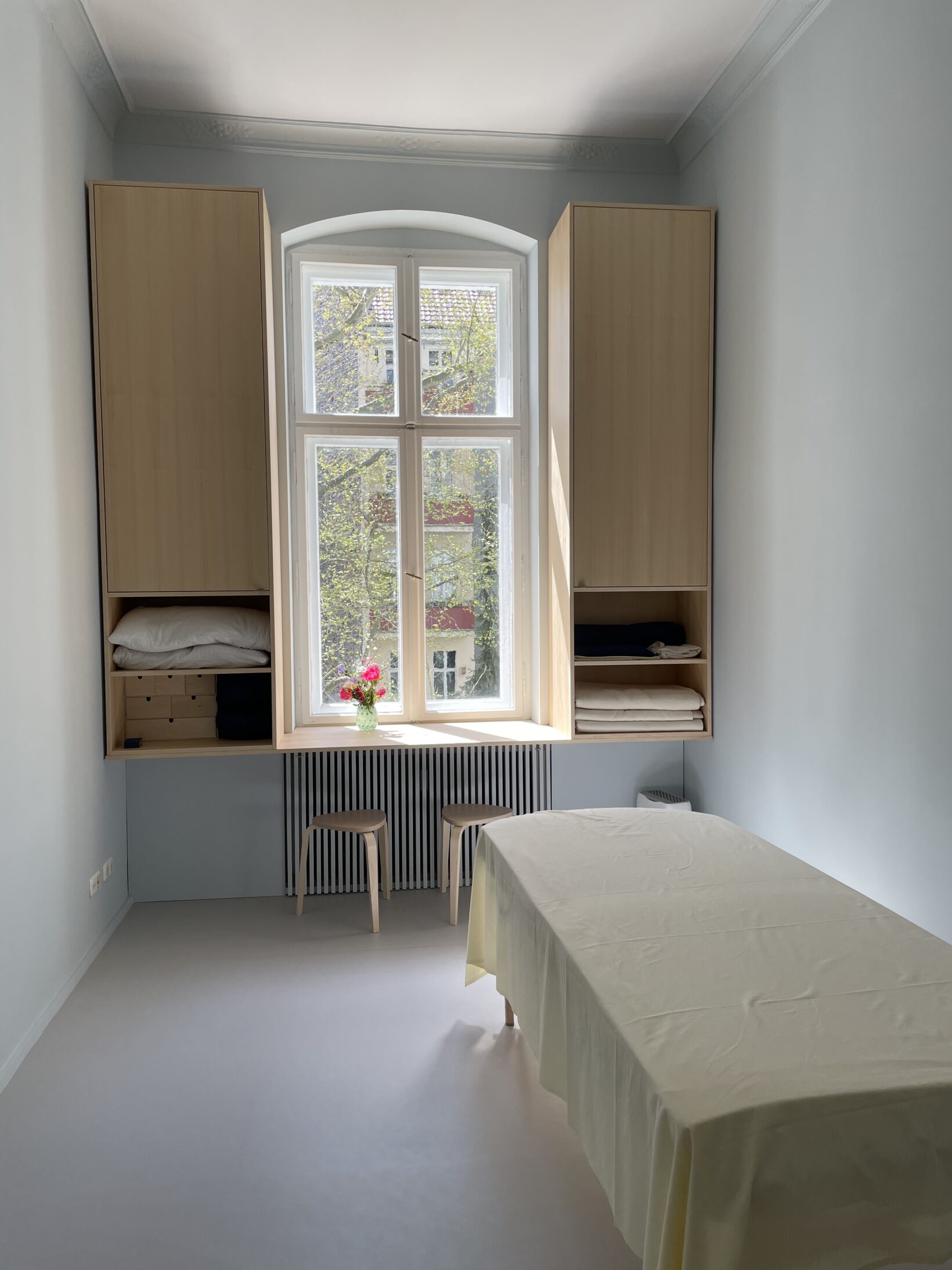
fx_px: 953
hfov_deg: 53.1
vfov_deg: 67.3
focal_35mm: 26
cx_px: 476
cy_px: 635
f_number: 1.6
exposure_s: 1/442
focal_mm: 4.2
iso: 32
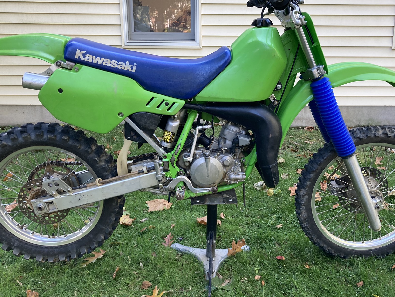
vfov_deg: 40.7
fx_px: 399
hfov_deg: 52.5
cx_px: 217
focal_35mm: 35
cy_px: 140
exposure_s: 1/121
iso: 64
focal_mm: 3.99
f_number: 1.8
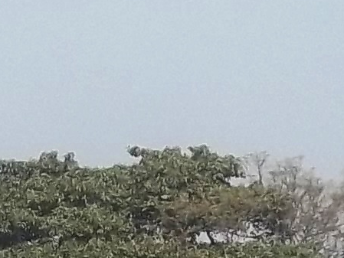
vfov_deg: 3.0
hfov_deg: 4.0
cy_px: 443
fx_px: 4910
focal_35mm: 494
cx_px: 218
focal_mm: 13.7
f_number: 4.6
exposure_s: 1/640
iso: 80
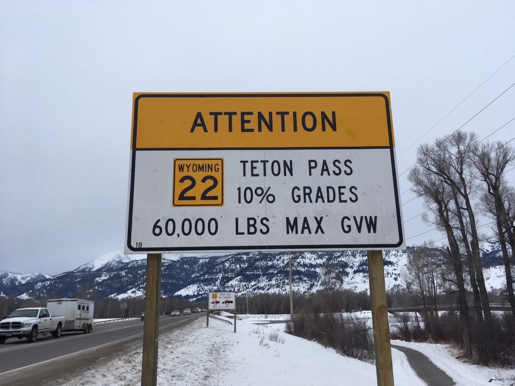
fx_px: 431
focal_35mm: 29
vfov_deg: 48.2
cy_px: 193
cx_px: 258
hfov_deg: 61.7
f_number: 2.2
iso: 25
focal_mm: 4.15
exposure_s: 1/1068
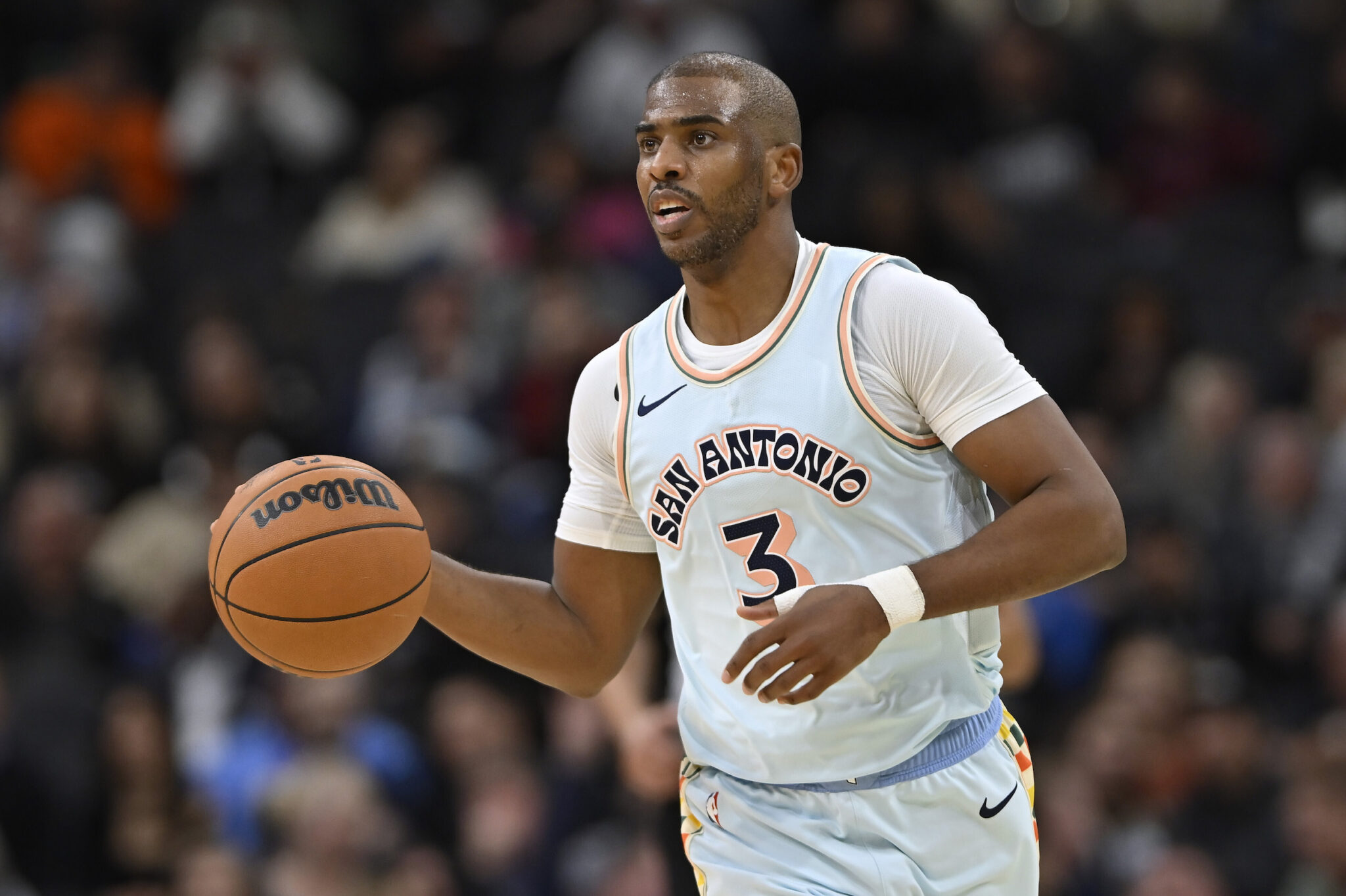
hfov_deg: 10.3
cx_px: 673
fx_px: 7475
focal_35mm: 200
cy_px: 448
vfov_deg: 6.9
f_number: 2
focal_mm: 200
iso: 640
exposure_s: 1/1250
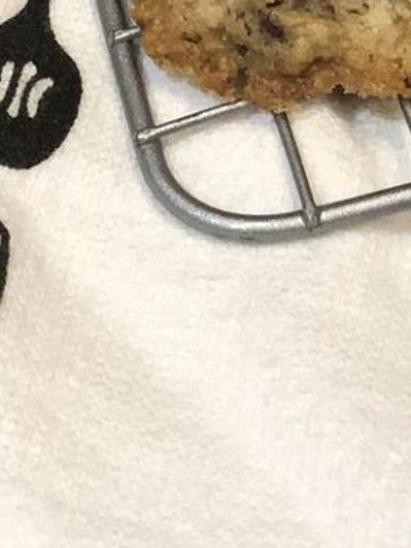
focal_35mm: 205
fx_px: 3249
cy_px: -320
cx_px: 780
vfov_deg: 9.3
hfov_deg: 7.0
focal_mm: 6
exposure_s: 1/30
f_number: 2.4
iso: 125
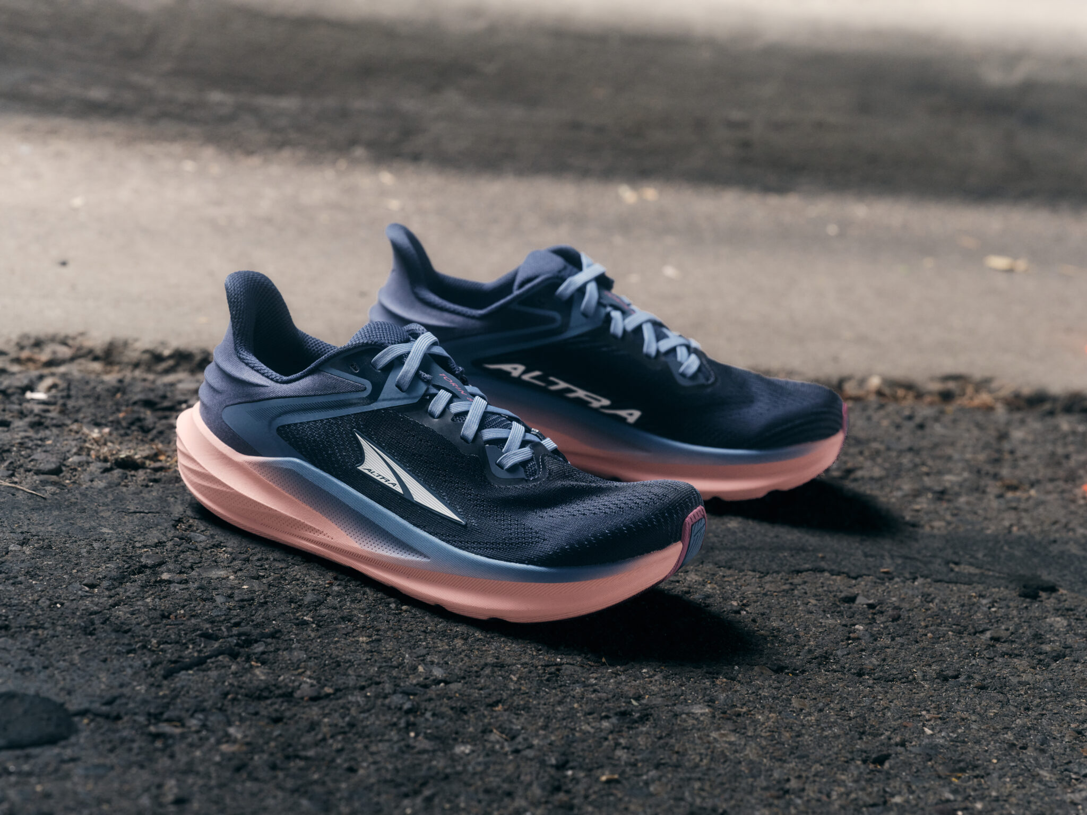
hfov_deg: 22.5
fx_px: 2732
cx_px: 544
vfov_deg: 17.0
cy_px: 408
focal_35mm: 87
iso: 4000
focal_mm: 110
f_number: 7.1
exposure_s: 1/125
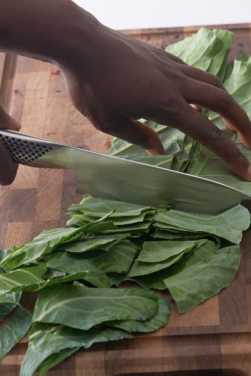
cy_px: 203
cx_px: 154
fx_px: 1056
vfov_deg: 20.2
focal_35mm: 101
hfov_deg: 13.5
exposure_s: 1/200
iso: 160
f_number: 7.1
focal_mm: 75
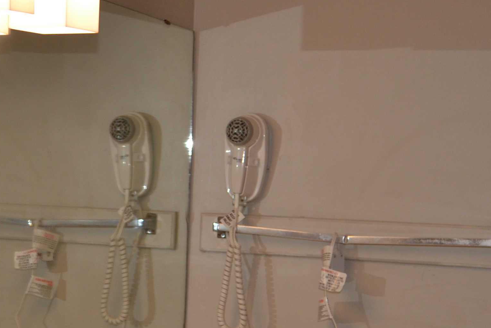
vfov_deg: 16.8
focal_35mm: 81
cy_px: 243
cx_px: 57
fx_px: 1105
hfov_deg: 24.4
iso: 200
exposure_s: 1/125
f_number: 4
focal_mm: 18
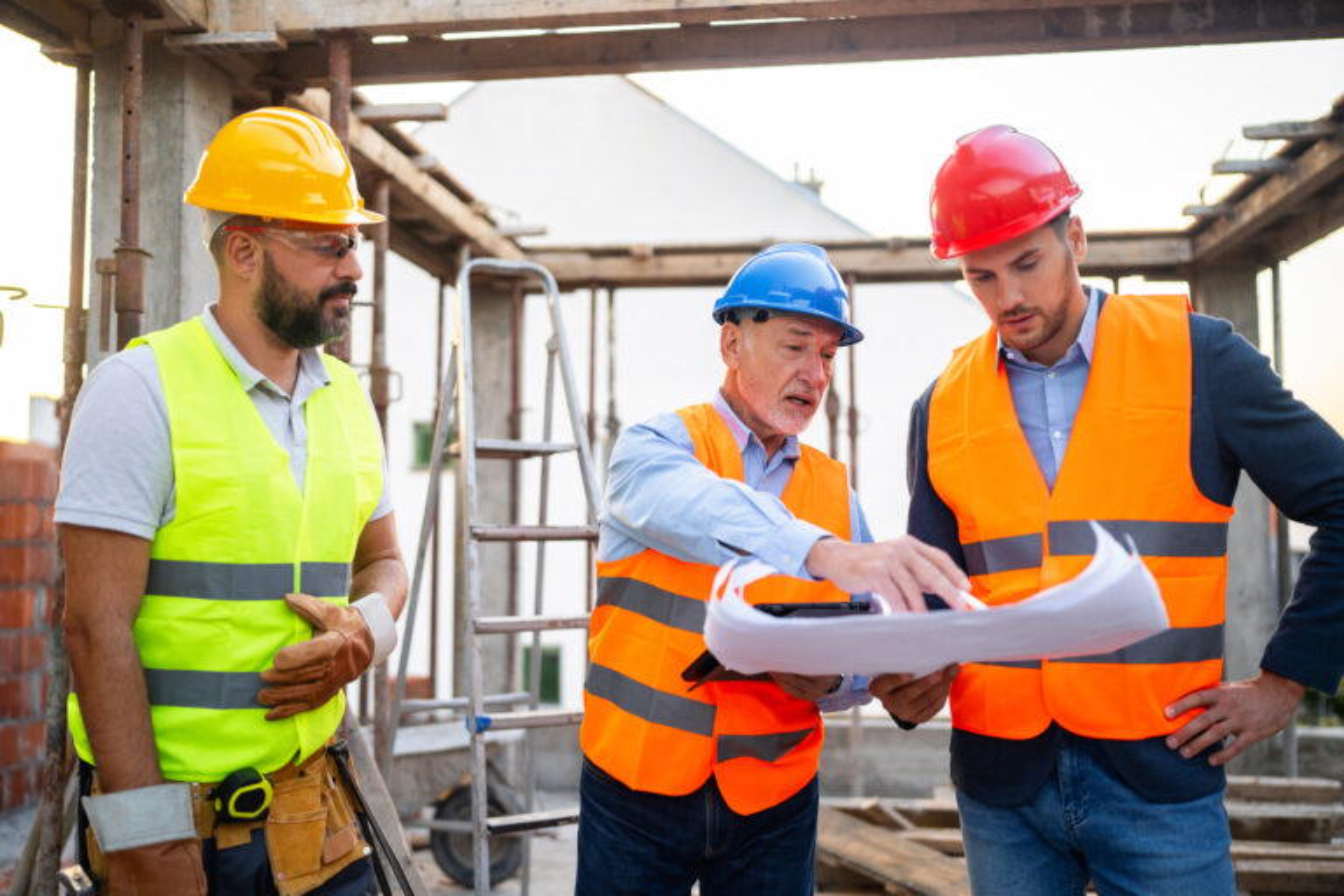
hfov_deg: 54.4
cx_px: 672
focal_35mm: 35
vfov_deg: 37.9
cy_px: 448
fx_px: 1307
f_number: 1.6
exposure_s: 1/500
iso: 640
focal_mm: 35
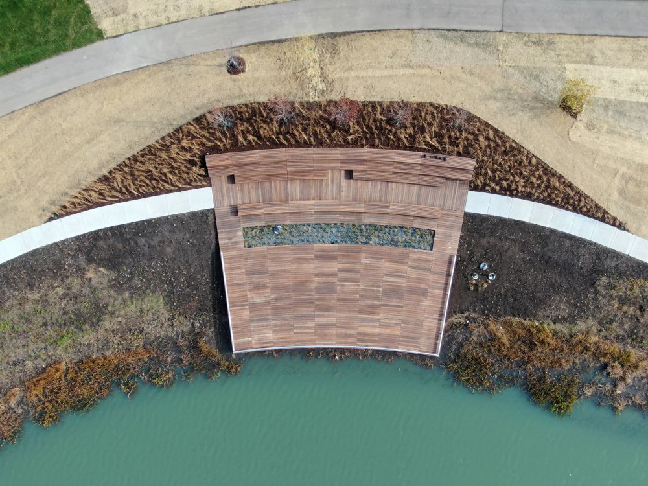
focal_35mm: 43
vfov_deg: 33.6
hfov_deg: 43.9
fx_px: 805
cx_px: 324
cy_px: 243
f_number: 3.6
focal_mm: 7.55
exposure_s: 1/240
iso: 100
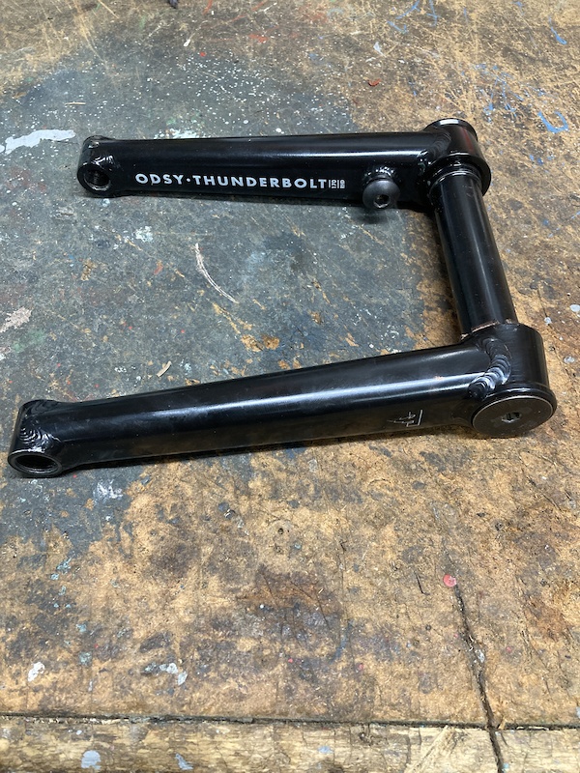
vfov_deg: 63.4
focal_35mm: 28
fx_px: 626
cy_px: 386
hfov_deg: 49.7
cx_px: 290
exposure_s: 1/60
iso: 250
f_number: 1.8
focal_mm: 3.99
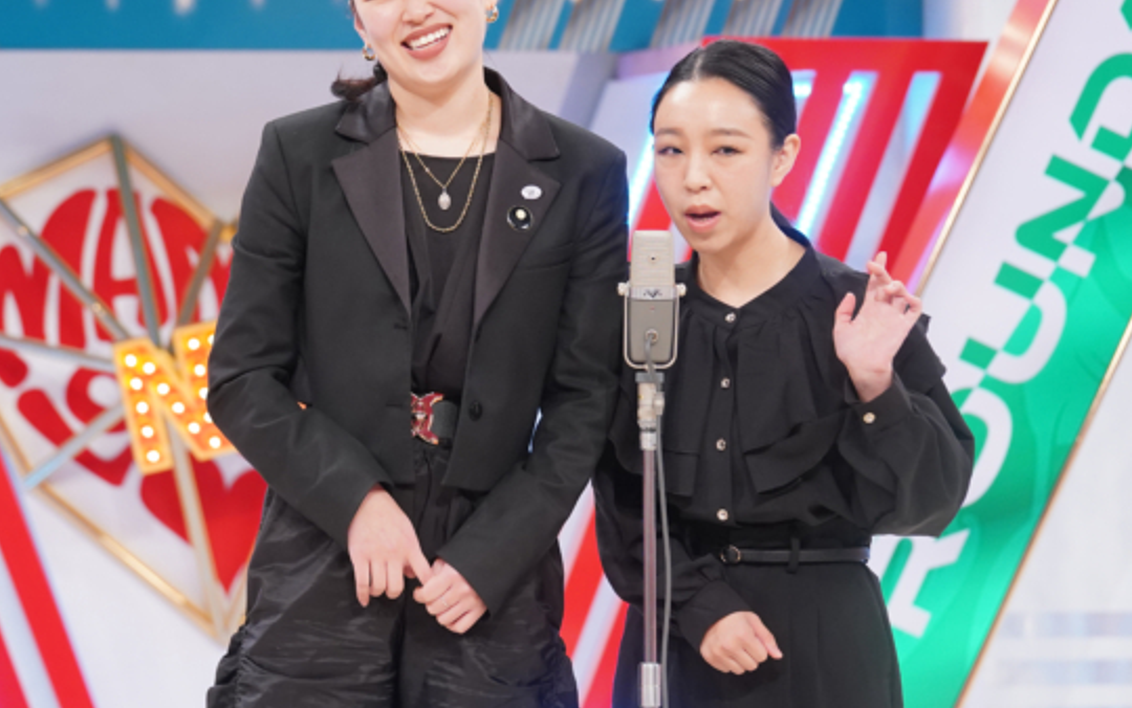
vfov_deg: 7.3
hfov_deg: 11.6
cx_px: 574
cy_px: 294
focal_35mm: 181
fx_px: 5586
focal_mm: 137
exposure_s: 1/250
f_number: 5
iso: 2000
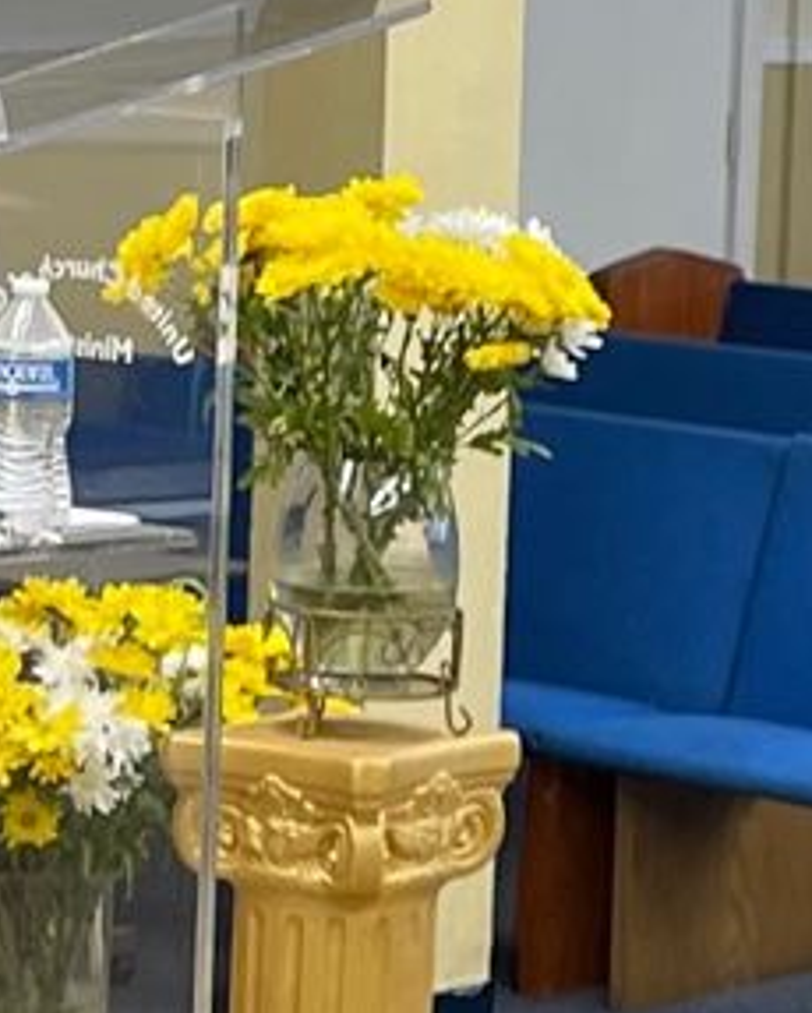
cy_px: 522
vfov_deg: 10.8
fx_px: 5341
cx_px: 1624
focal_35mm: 178
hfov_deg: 8.3
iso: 100
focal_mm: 5.1
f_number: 1.6
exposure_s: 1/120
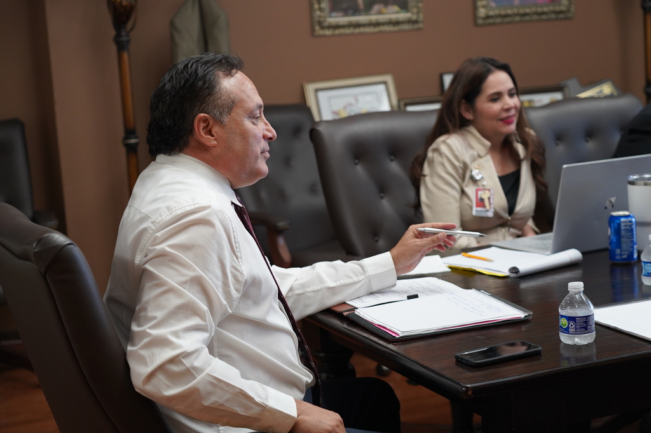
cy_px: 216
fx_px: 1193
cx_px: 326
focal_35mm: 66
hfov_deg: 30.5
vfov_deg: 20.6
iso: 2500
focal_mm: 66
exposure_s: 1/160
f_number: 4
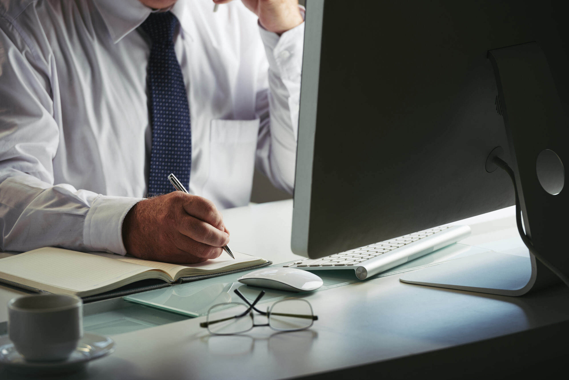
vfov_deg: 6.9
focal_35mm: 200
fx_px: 3162
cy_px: 190
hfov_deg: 10.3
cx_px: 284
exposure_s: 1/250
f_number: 5.6
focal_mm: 200
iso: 100
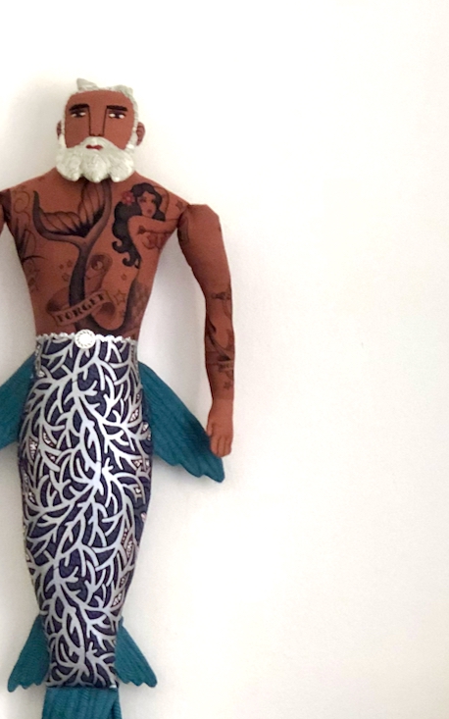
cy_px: 559
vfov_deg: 18.8
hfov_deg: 11.9
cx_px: 306
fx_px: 2154
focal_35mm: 110
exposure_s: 1/60
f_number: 2.8
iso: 200
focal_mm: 6.6
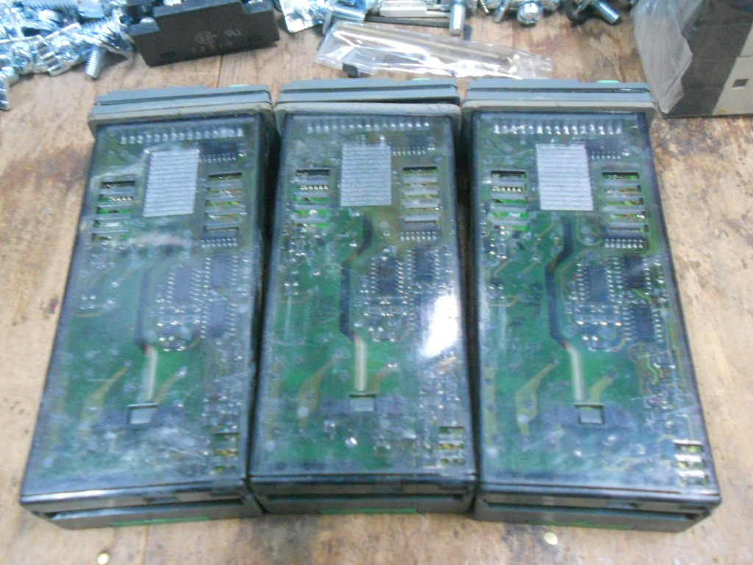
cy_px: 282
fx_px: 696
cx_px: 376
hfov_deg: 56.8
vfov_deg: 44.2
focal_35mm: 32
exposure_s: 1/8
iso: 800
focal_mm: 5.8
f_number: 3.5
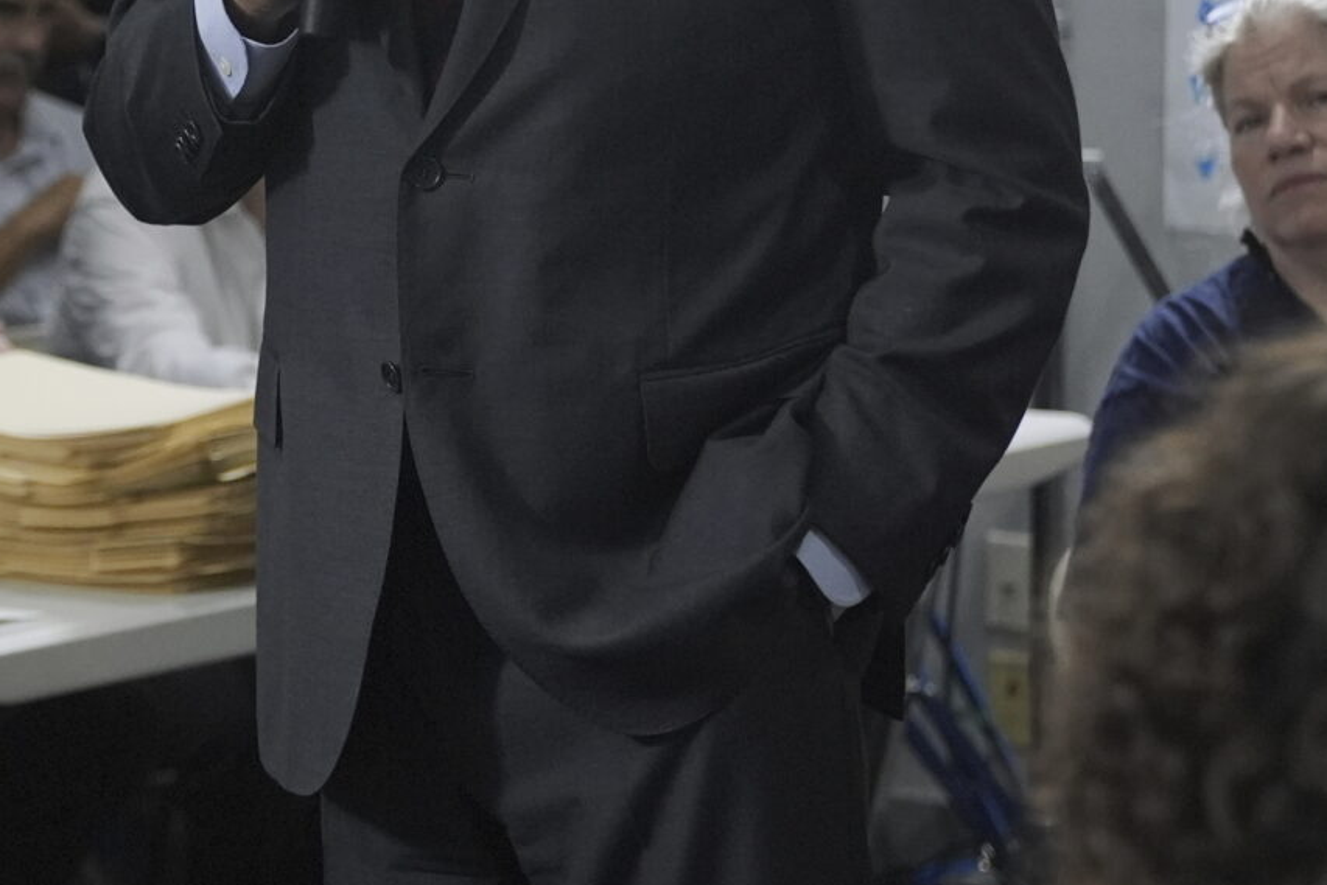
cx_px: 75
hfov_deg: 14.4
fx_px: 5198
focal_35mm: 141
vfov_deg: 9.7
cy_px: 245
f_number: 2.8
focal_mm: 47
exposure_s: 1/640
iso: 2500
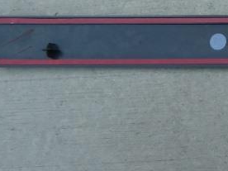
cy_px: -14
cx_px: 379
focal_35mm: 104
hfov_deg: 16.5
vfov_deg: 13.9
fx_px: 685
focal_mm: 4.7
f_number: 3.3
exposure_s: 1/50
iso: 100
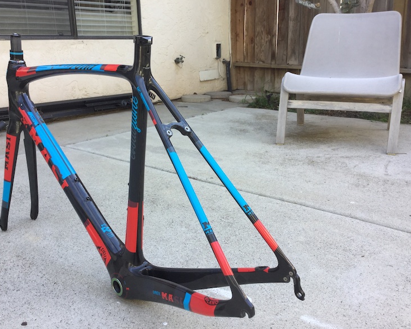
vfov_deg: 44.5
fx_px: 401
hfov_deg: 54.2
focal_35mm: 33
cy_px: 163
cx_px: 189
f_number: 2.4
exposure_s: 1/120
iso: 32
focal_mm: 3.3
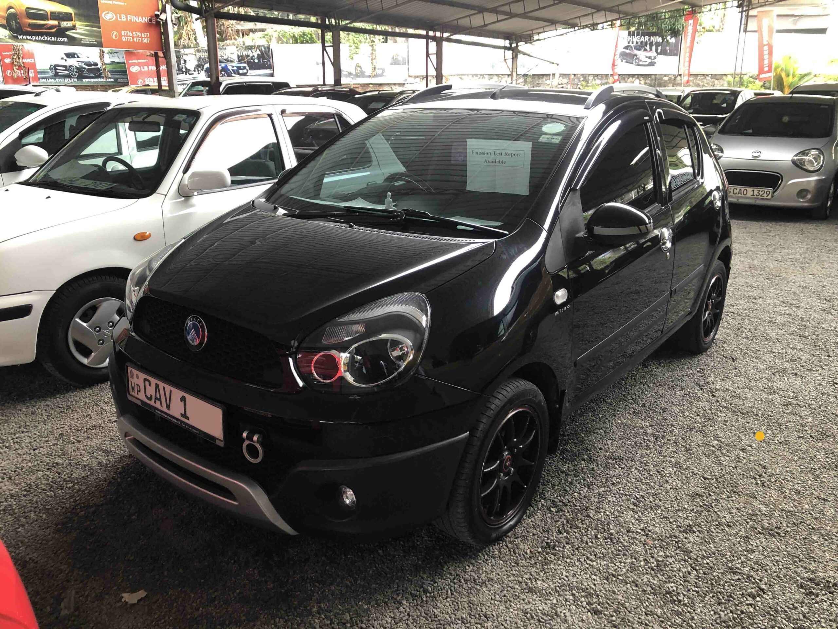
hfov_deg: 63.4
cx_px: 419
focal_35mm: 28
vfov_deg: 49.7
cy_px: 314
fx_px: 678
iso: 25
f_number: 1.8
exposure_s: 1/30
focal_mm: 3.99
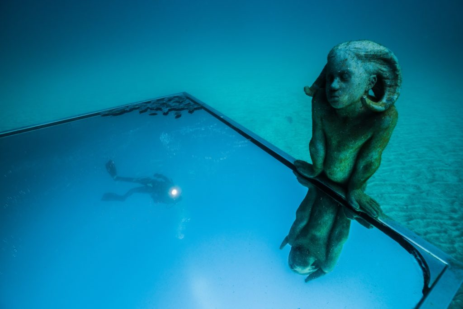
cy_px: 154
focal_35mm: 16
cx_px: 232
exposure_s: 1/90
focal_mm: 16
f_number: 6.7
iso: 160
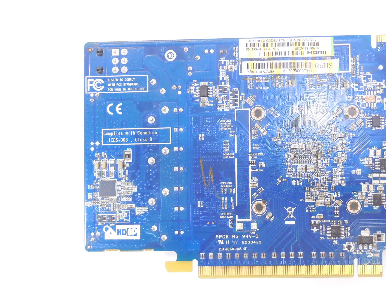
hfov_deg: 46.1
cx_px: 292
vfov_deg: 36.8
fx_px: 435
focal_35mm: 39
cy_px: 160
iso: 140
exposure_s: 1/30
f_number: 3.1
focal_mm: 4.5
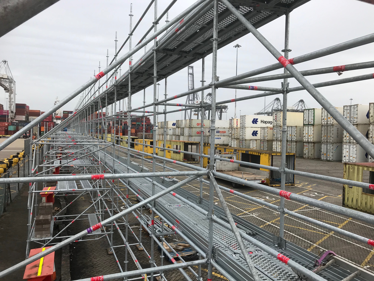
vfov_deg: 49.7
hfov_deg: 63.4
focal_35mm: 28
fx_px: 303
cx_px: 187
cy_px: 140
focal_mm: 3.99
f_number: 1.8
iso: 20
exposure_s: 1/341
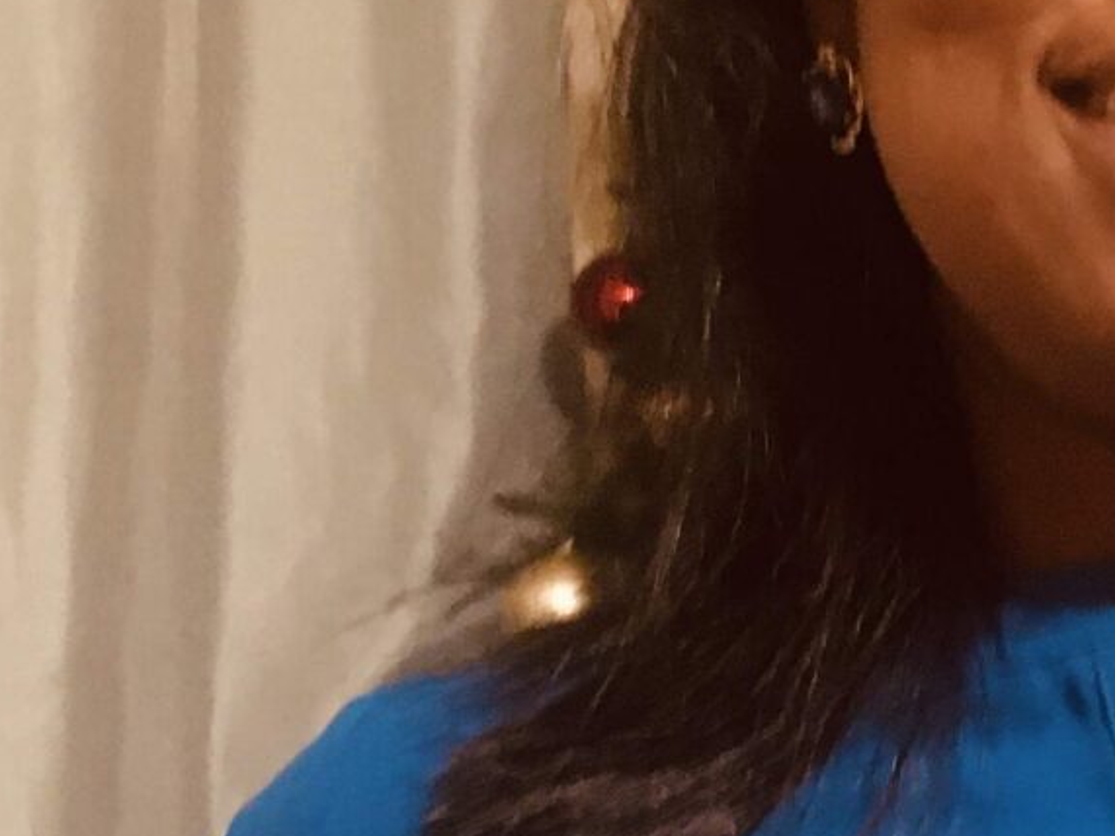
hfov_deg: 18.5
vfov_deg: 14.2
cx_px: 1076
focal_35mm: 104
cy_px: 381
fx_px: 3349
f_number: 2.2
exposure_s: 1/15
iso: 500
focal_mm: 4.15
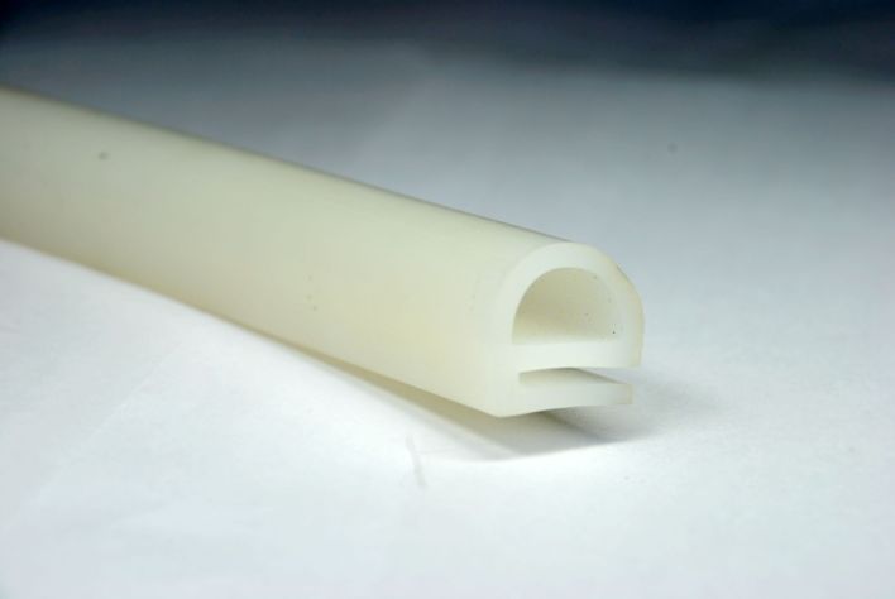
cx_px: 448
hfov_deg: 13.0
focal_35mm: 158
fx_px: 3920
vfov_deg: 8.7
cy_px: 300
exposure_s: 1/100
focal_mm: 105
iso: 160
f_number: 11
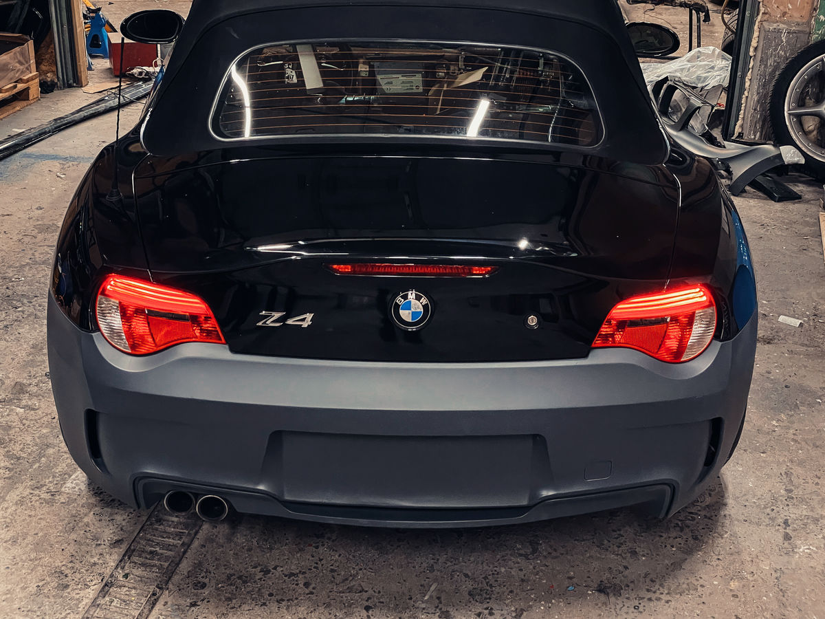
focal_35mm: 52
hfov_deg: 36.8
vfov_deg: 28.0
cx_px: 412
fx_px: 1239
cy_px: 310
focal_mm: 6
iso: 800
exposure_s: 1/50
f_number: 2
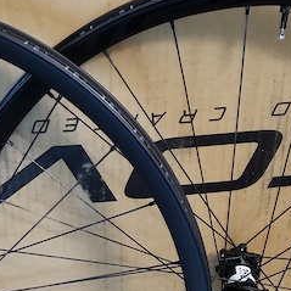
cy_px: 263
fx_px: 732
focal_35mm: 77
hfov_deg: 22.4
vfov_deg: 21.9
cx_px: 90
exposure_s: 1/17
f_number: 1.5
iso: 250
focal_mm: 4.3
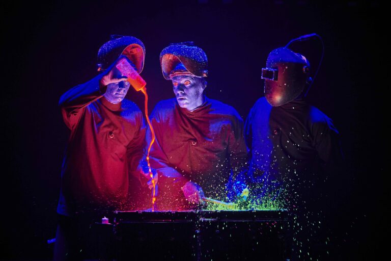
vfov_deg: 8.1
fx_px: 1846
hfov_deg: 12.1
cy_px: 130
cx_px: 196
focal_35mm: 170
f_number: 4
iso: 2000
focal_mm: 170
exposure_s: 1/250
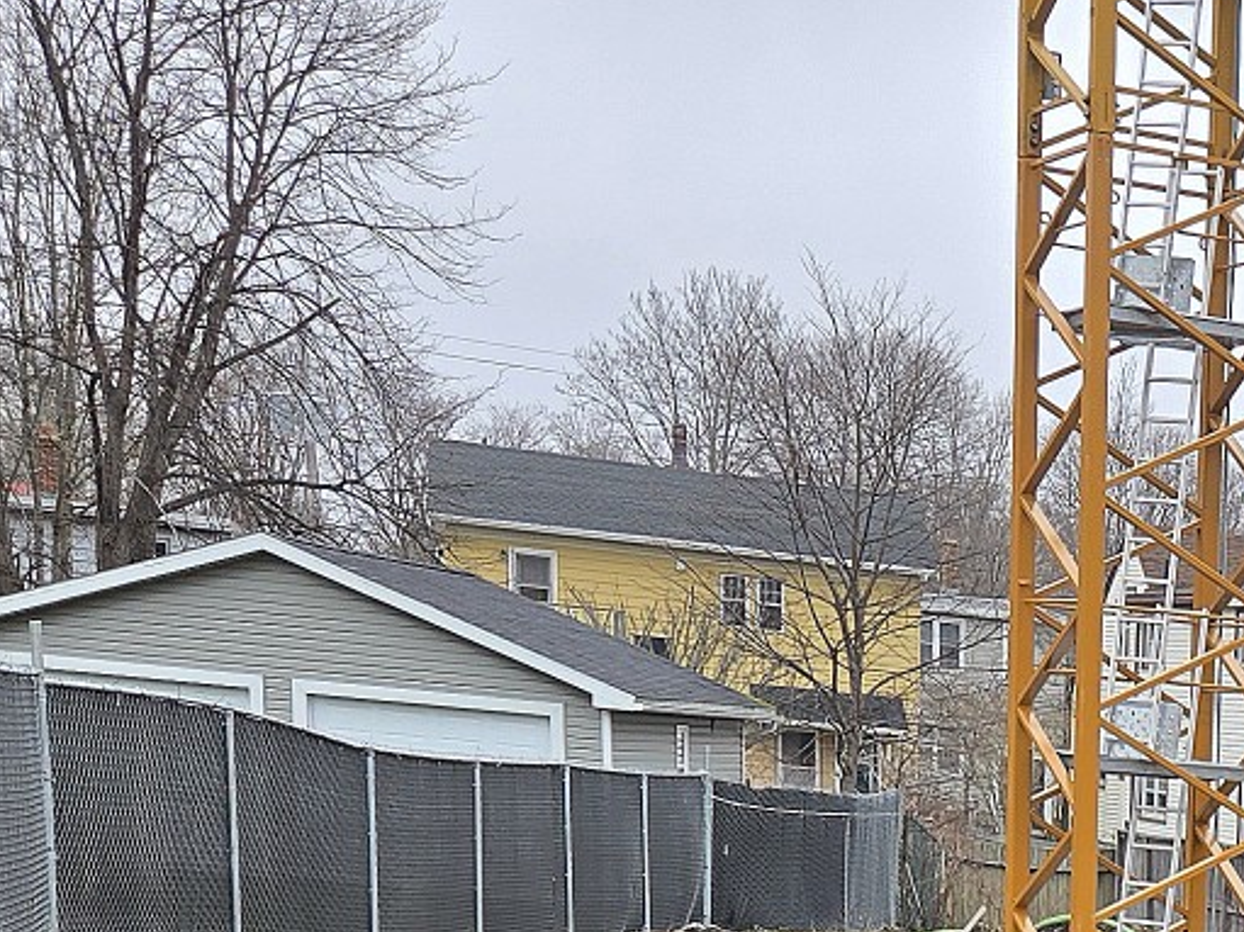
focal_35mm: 90
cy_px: 1713
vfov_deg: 14.3
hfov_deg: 20.0
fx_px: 3234
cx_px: 1602
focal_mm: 5.4
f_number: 1.8
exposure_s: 1/400
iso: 25
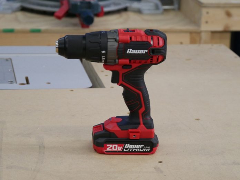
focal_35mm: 122
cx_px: 120
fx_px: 846
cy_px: 90
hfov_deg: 16.1
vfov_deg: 12.1
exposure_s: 1/250
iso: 2000
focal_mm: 61
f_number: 5.2
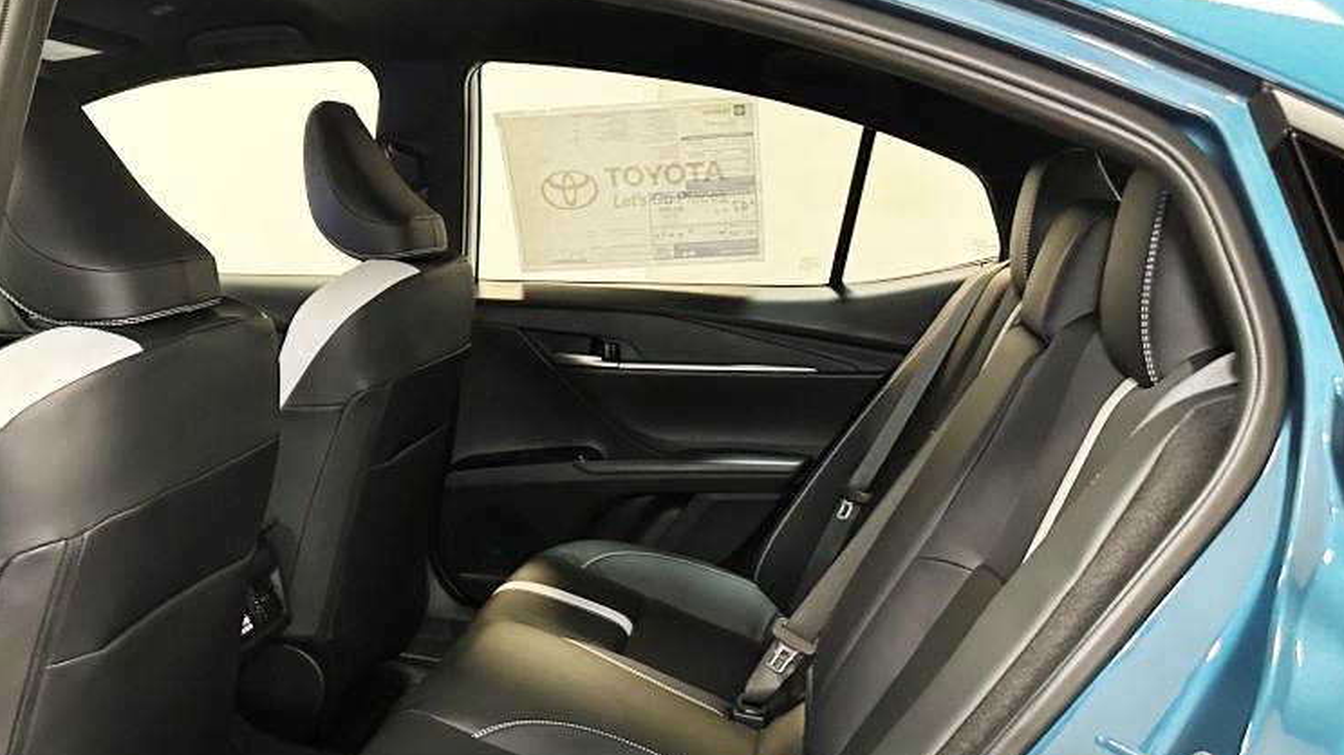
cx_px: 544
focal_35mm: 36
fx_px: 1283
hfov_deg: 54.9
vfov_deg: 31.9
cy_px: 609
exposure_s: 1/40
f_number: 1.78
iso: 1000
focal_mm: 6.86
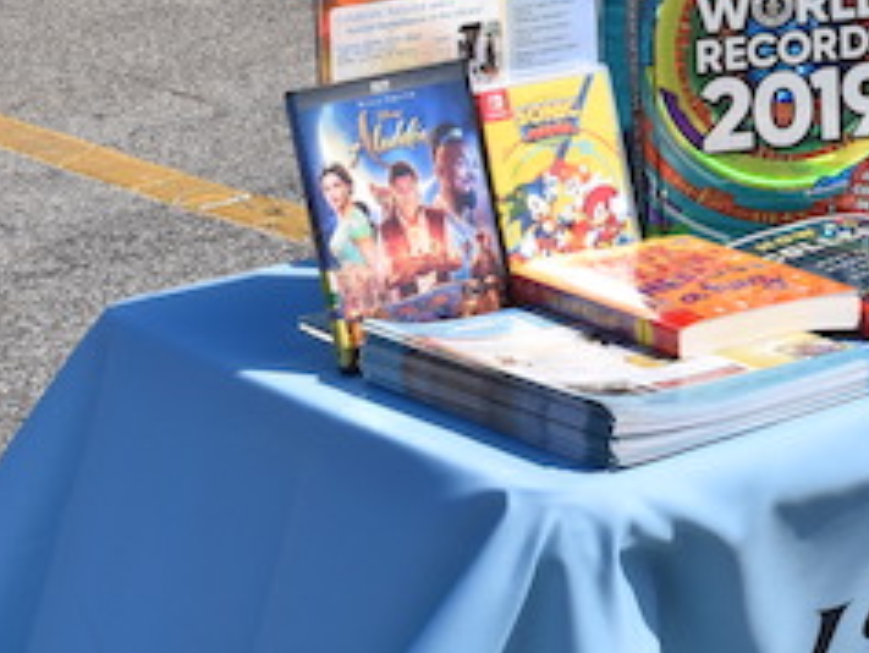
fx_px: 3713
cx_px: 1283
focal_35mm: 148
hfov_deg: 12.7
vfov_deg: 9.9
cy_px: -95
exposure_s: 1/500
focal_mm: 27
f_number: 11
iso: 200
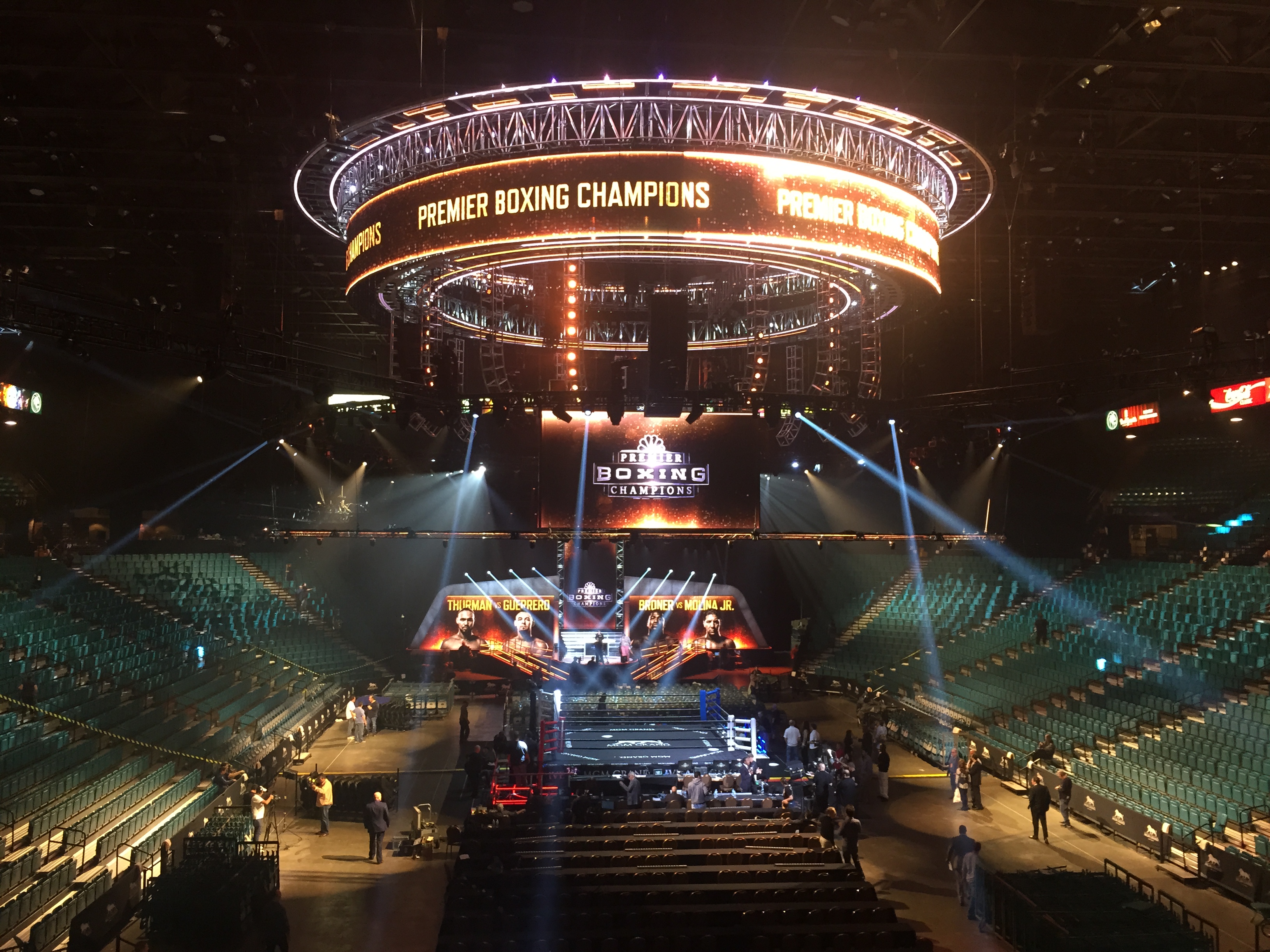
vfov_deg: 48.2
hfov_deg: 61.7
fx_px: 1064
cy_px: 476
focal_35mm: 29
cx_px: 635
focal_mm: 4.15
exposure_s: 1/30
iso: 100
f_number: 2.2
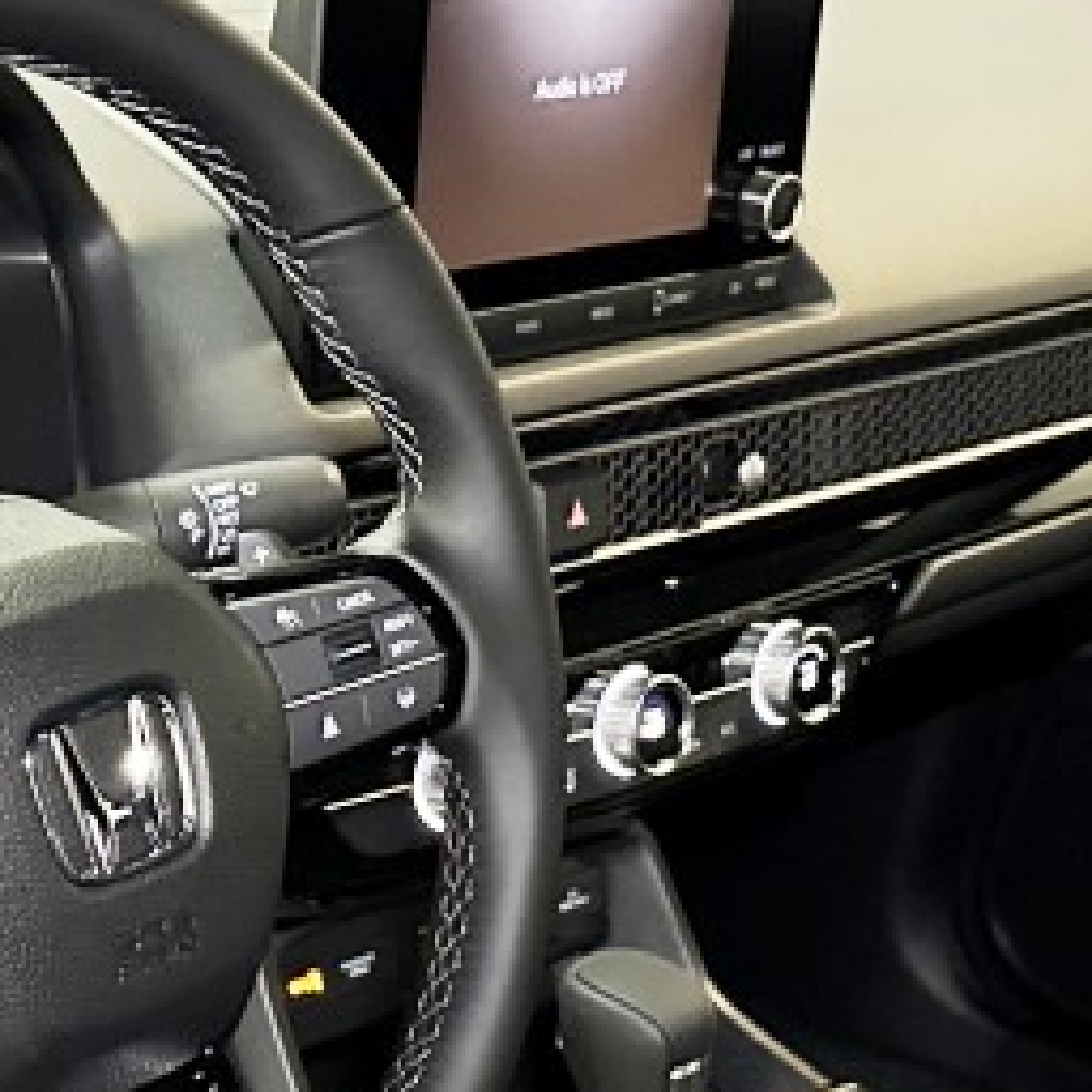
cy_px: 1361
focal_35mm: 85
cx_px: 277
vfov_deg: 19.1
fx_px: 3034
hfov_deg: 20.3
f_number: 1.78
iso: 1000
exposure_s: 1/30
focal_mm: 6.86
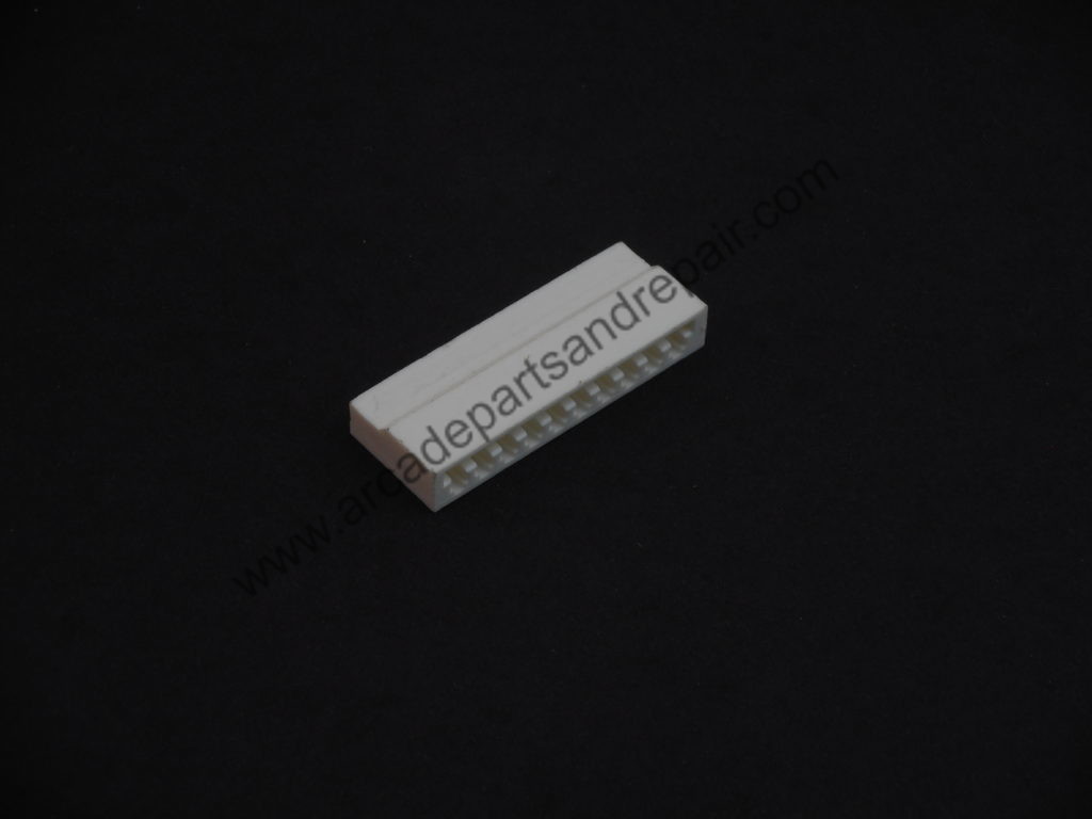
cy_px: 410
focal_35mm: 102
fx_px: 3218
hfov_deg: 19.3
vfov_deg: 14.5
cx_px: 546
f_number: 5.8
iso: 80
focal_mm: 18.2
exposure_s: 1/60
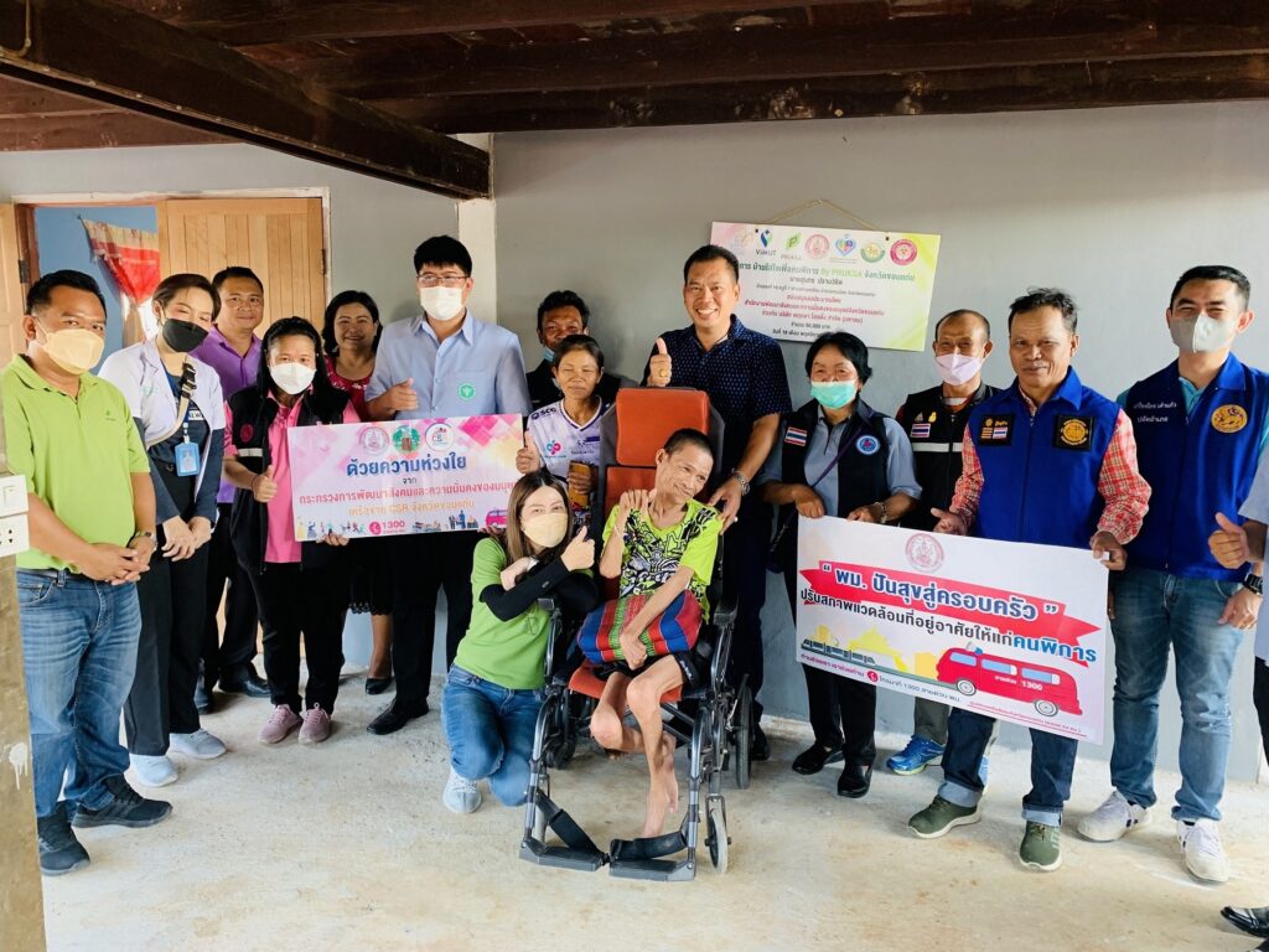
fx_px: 953
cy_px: 476
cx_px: 634
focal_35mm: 26
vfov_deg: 53.1
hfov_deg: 67.3
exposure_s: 1/60
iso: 160
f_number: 1.8
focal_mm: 4.25
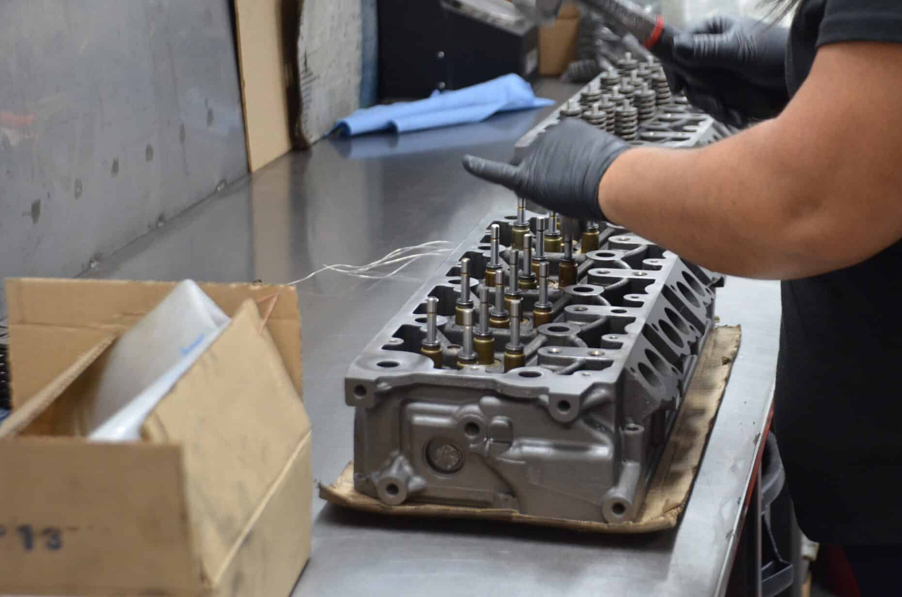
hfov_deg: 23.7
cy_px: 290
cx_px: 489
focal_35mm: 86
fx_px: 2150
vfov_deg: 15.8
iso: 1250
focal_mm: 52
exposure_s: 1/30
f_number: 5
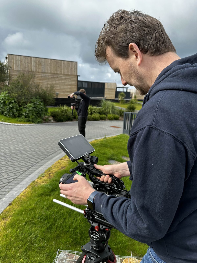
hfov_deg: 56.8
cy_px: 132
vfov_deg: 71.6
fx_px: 182
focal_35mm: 24
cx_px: 98
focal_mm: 6.86
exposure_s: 1/1692
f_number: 1.78
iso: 80
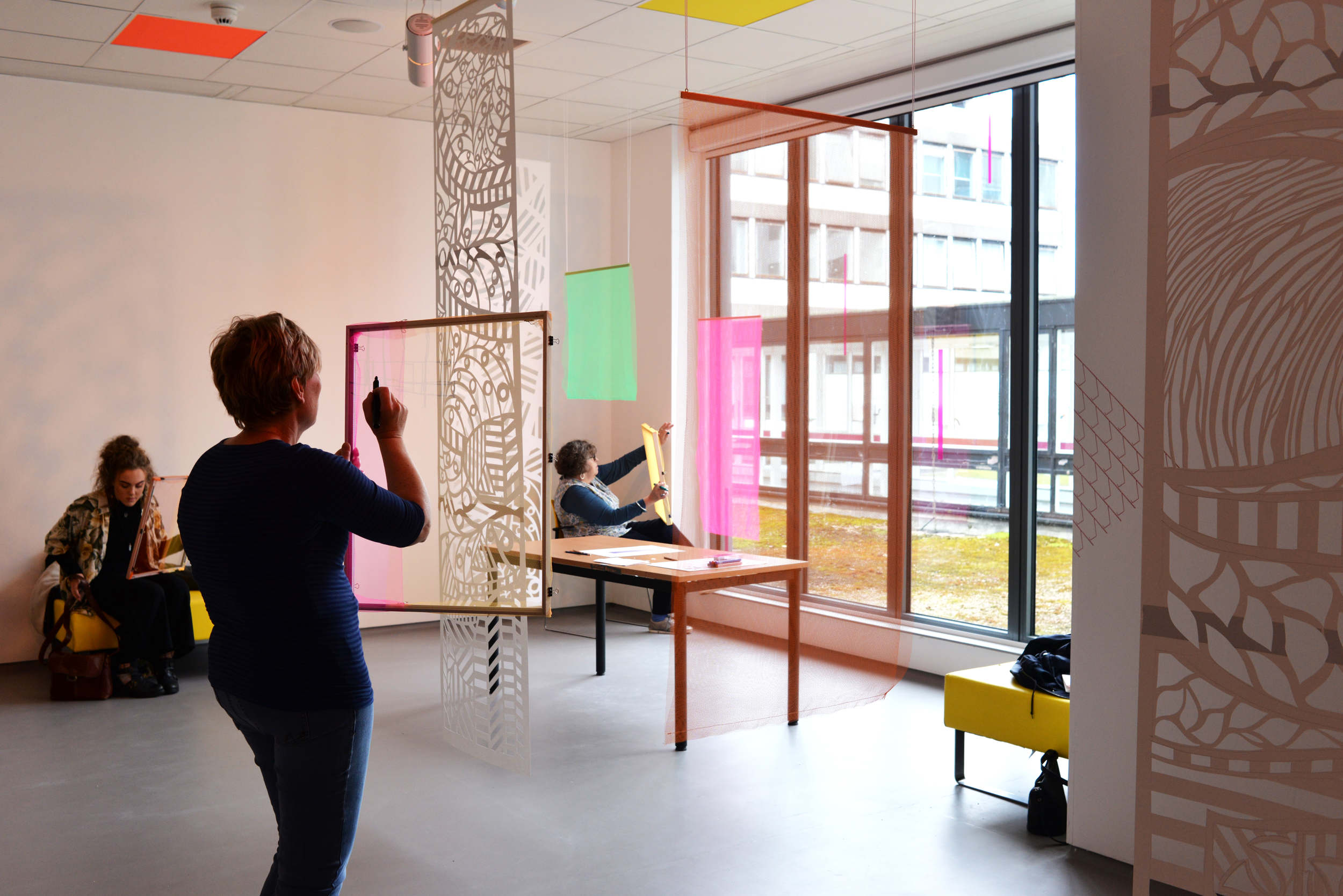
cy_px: 448
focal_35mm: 35
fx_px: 1306
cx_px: 672
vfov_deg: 37.9
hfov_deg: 54.4
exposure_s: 1/200
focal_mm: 35
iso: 400
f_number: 7.1
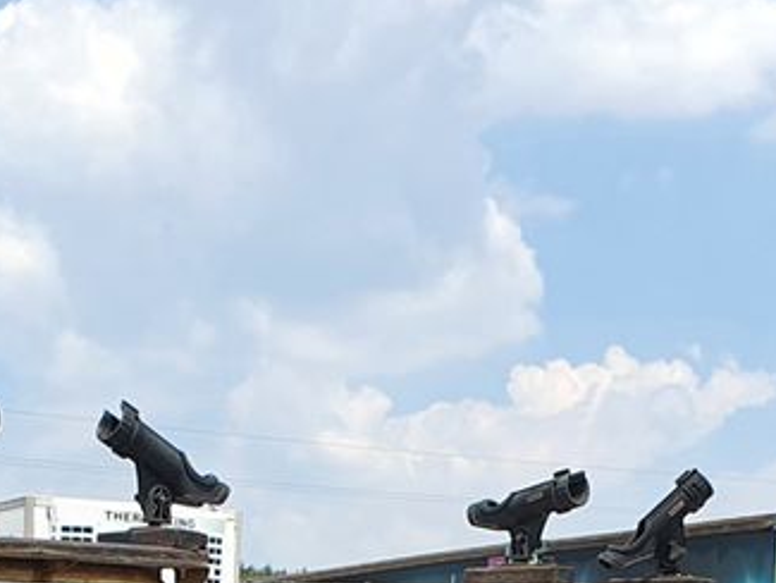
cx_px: 119
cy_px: 1027
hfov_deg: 20.1
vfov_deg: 13.8
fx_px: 2153
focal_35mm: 96
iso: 50
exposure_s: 1/1168
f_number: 2.4
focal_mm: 4.3
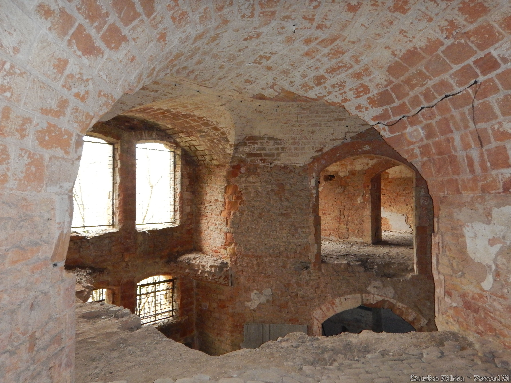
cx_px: 256
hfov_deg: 71.6
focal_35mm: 24
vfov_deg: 56.8
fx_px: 354
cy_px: 192
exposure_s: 1/30
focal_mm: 4.3
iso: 400
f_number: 2.8
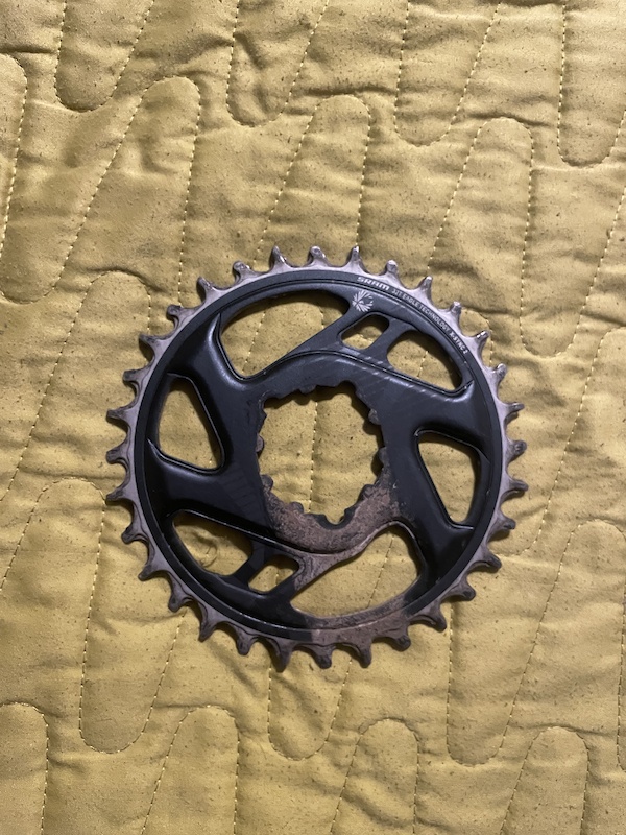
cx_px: 313
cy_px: 418
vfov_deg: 67.3
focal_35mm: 26
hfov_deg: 53.1
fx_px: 627
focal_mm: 4.2
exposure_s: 1/25
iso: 800
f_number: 1.6
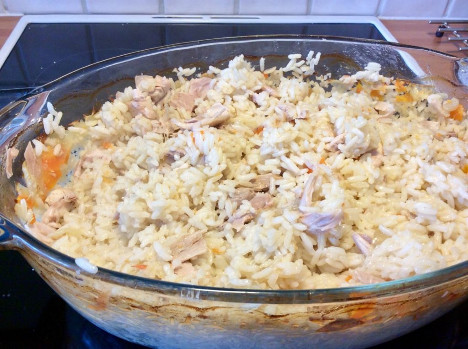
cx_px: 234
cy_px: 174
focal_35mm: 32
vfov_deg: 44.0
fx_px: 432
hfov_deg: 56.9
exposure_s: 1/25
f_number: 2.4
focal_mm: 3.3
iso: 50
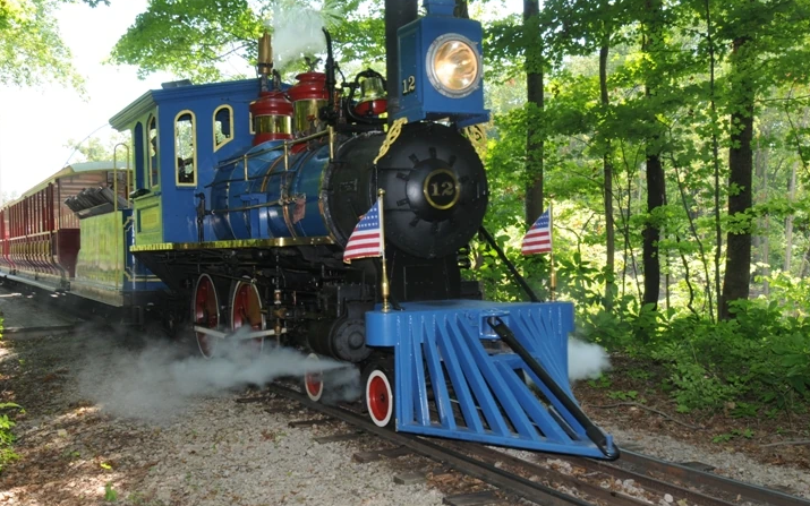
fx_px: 905
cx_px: 378
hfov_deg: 48.2
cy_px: 247
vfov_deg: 31.3
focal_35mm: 41
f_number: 7.1
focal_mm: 24
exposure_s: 1/125
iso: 400
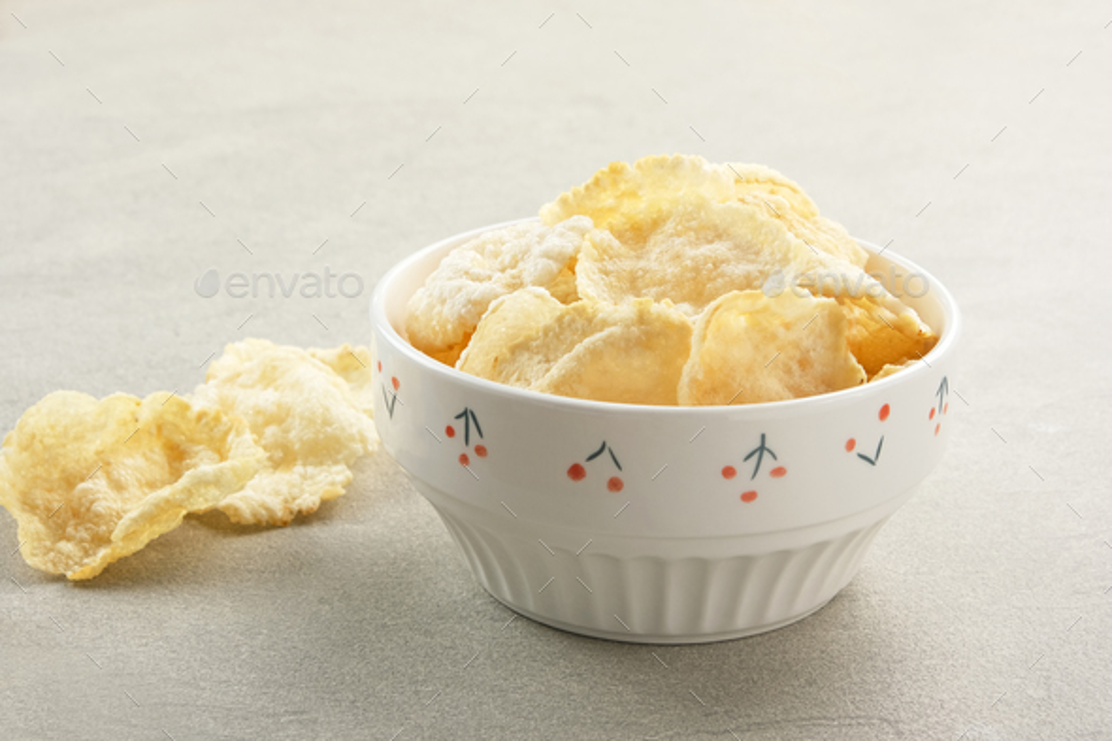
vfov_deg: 16.4
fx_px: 2563
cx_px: 556
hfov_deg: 24.5
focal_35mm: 83
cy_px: 370
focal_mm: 55
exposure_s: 1/100
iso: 500
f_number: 14
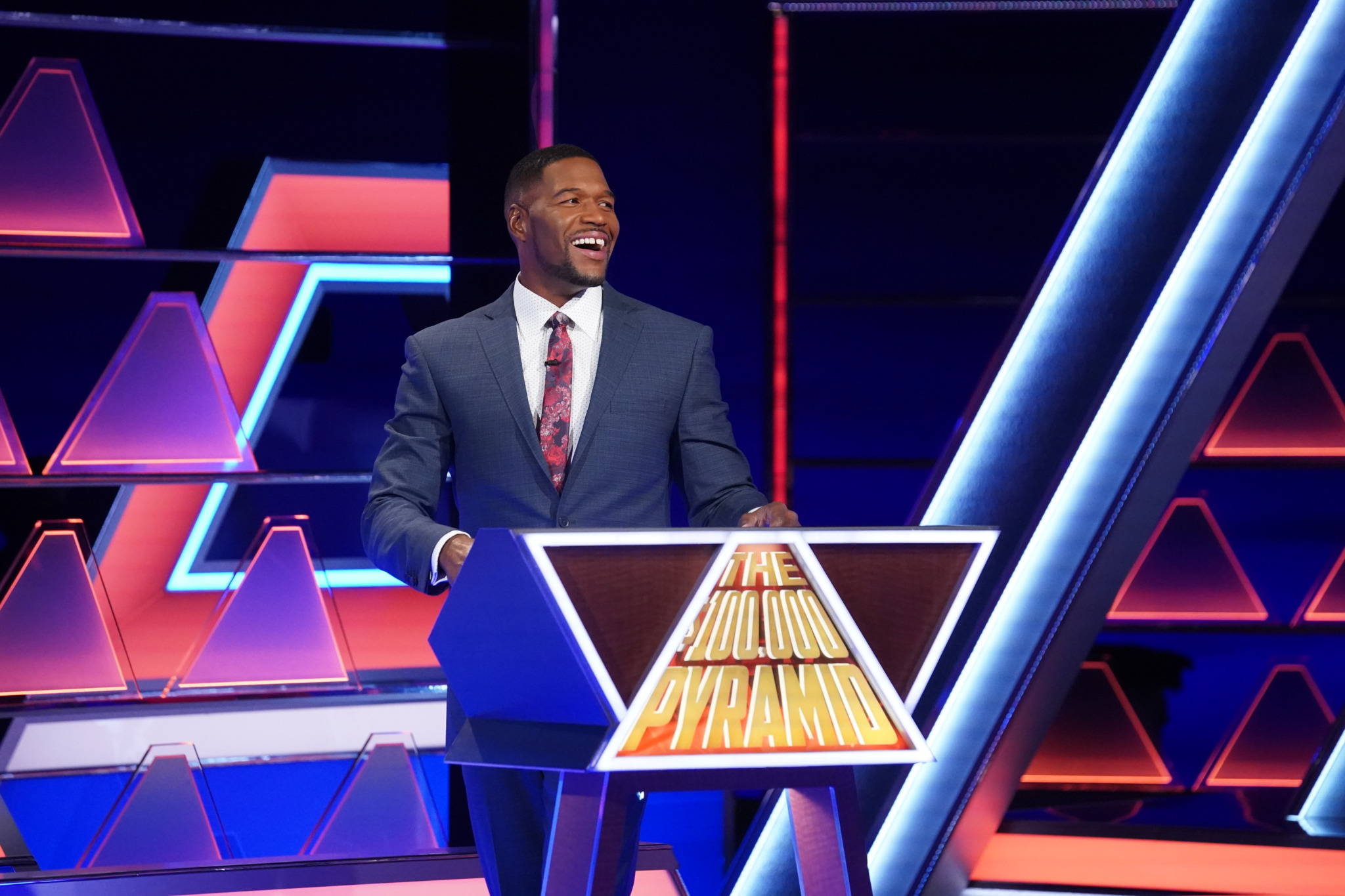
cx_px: 672
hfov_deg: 10.7
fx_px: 7172
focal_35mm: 192
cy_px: 448
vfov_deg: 7.2
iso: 8000
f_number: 5
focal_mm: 192
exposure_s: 1/640
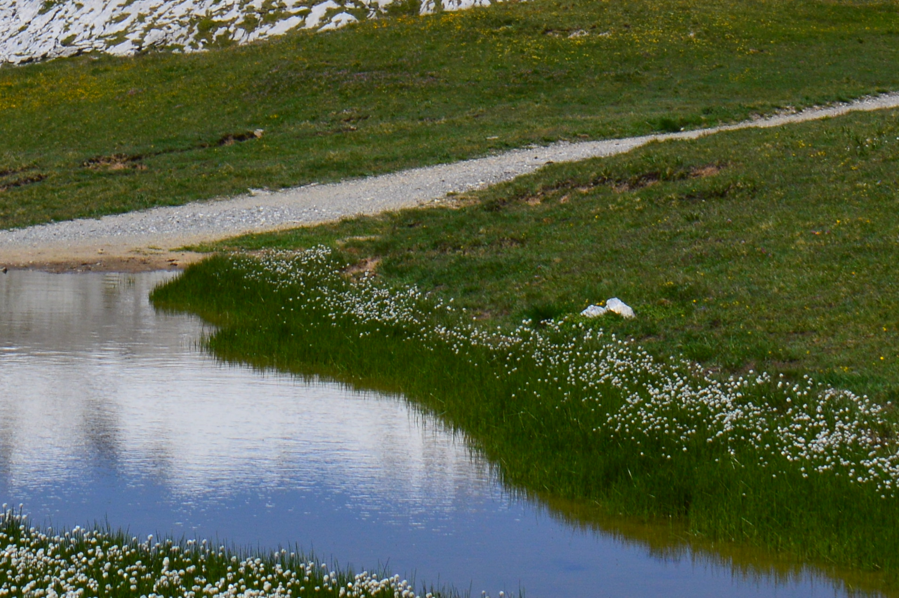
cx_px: 114
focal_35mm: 141
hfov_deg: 14.4
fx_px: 3518
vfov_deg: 9.5
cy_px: -233
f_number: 11
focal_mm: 30
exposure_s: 1/500
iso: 250
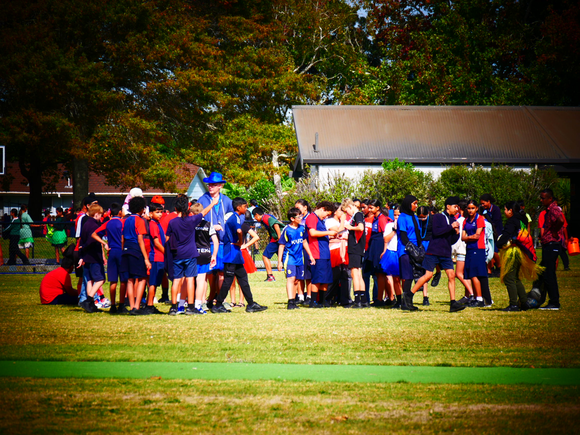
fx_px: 4356
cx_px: 290
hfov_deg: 7.6
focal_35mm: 260
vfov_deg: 5.7
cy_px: 218
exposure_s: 1/640
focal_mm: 130
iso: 200
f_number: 5.6
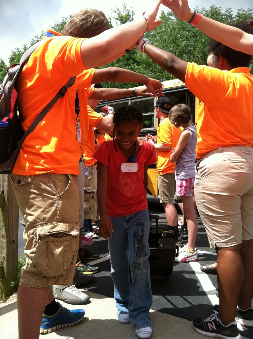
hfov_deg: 40.6
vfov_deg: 52.7
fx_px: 342
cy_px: 170
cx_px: 126
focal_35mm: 35
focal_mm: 3.85
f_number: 2.8
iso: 80
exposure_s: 1/909
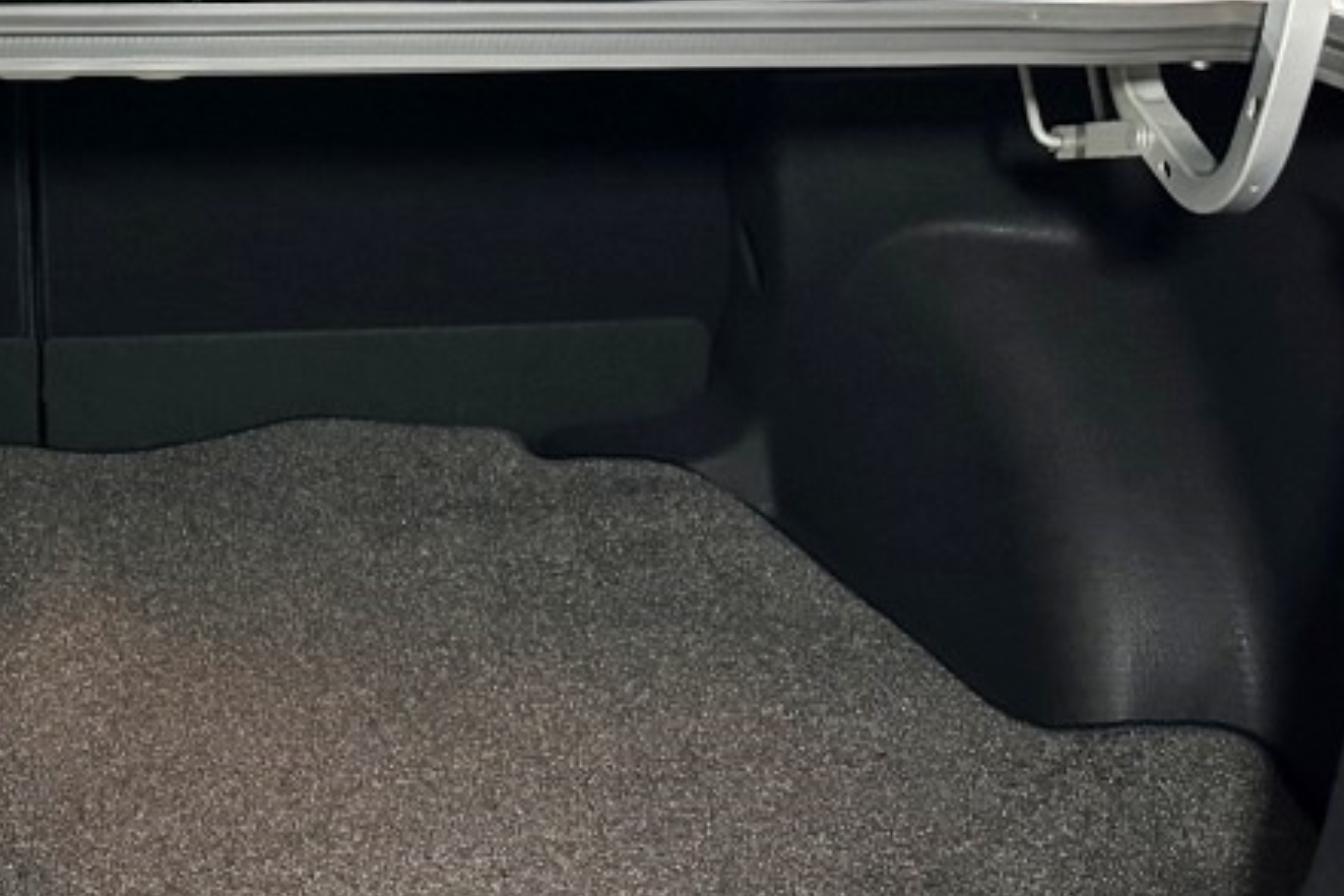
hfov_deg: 33.2
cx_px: 204
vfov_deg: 23.4
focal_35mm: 58
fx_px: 2165
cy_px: 475
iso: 800
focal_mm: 6.86
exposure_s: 1/30
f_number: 1.78
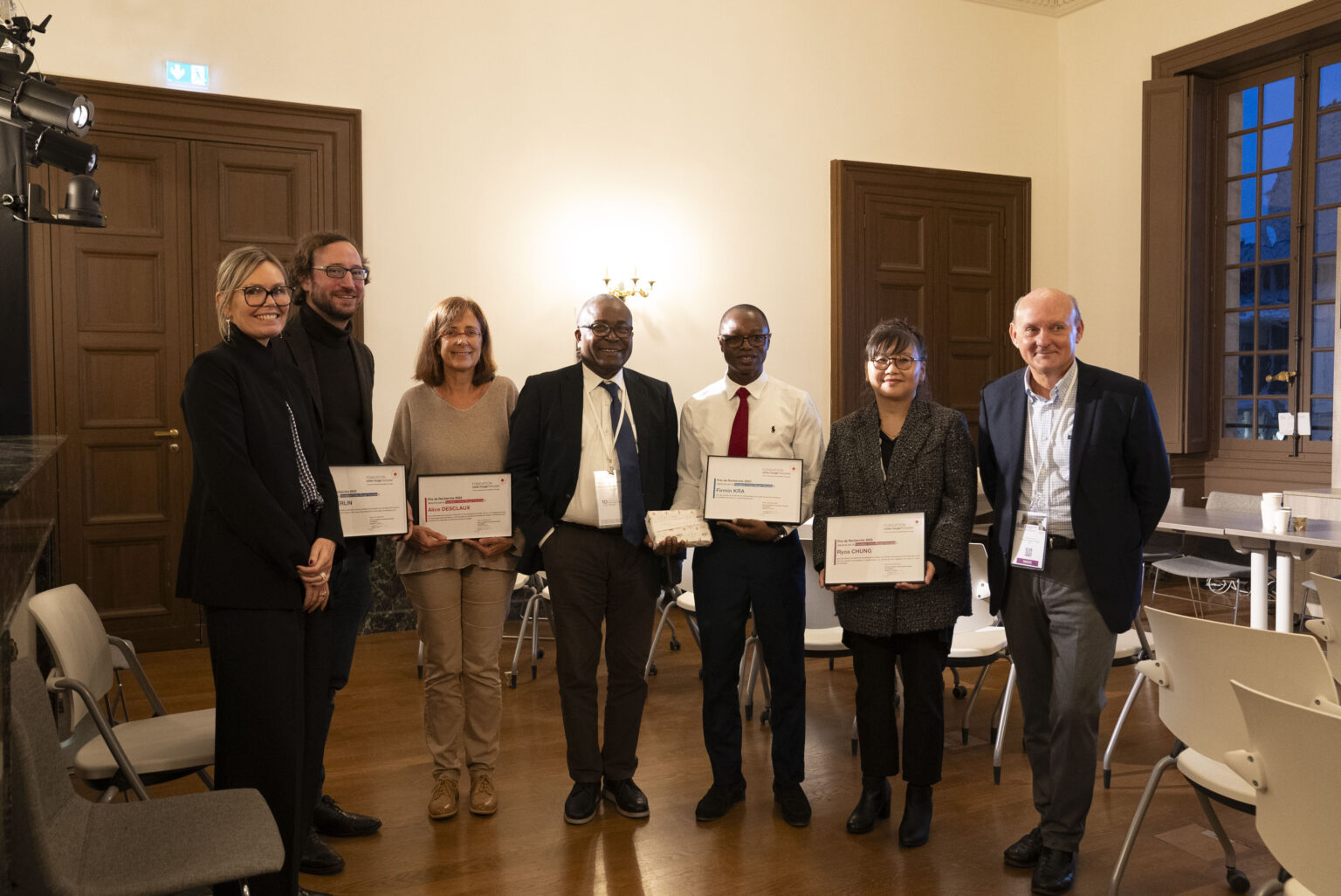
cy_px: 448
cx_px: 670
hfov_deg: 63.6
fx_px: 1081
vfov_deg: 45.0
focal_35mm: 29
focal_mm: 29
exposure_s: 1/100
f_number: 4
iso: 5000
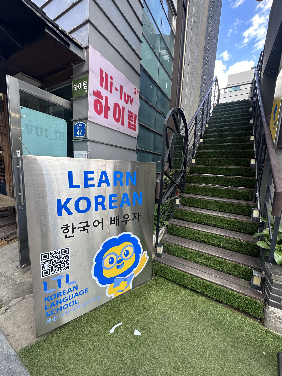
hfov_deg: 85.7
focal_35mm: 14
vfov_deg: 102.1
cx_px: 141
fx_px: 152
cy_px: 188
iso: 40
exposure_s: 1/163
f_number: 2.2
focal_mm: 2.22
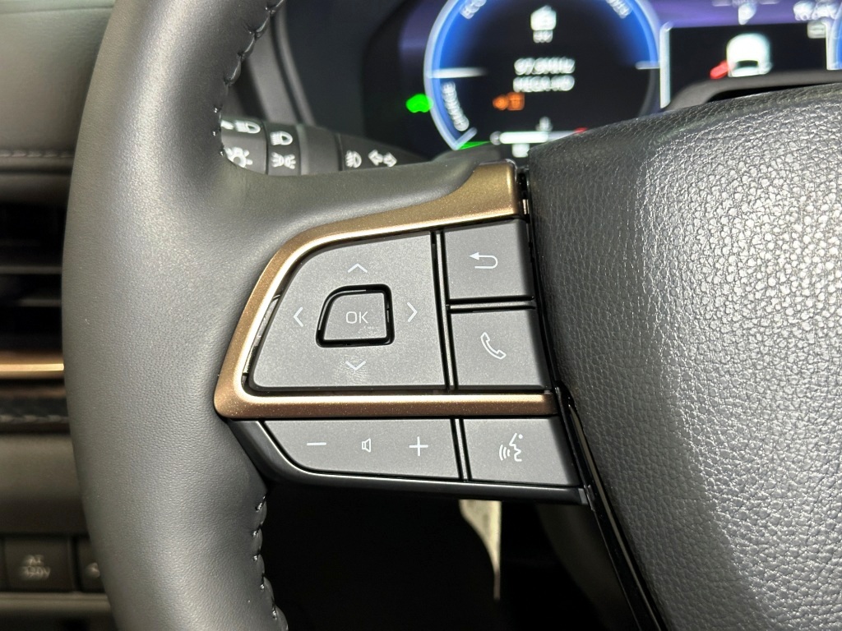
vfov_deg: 30.3
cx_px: 421
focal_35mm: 48
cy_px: 316
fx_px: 1168
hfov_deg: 39.7
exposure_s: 1/40
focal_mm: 6.86
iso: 320
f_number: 1.78
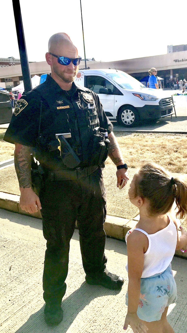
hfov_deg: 36.6
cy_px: 166
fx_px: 282
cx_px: 110
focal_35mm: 32
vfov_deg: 61.0
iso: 25
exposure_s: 1/2024
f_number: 2.2
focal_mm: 4.15
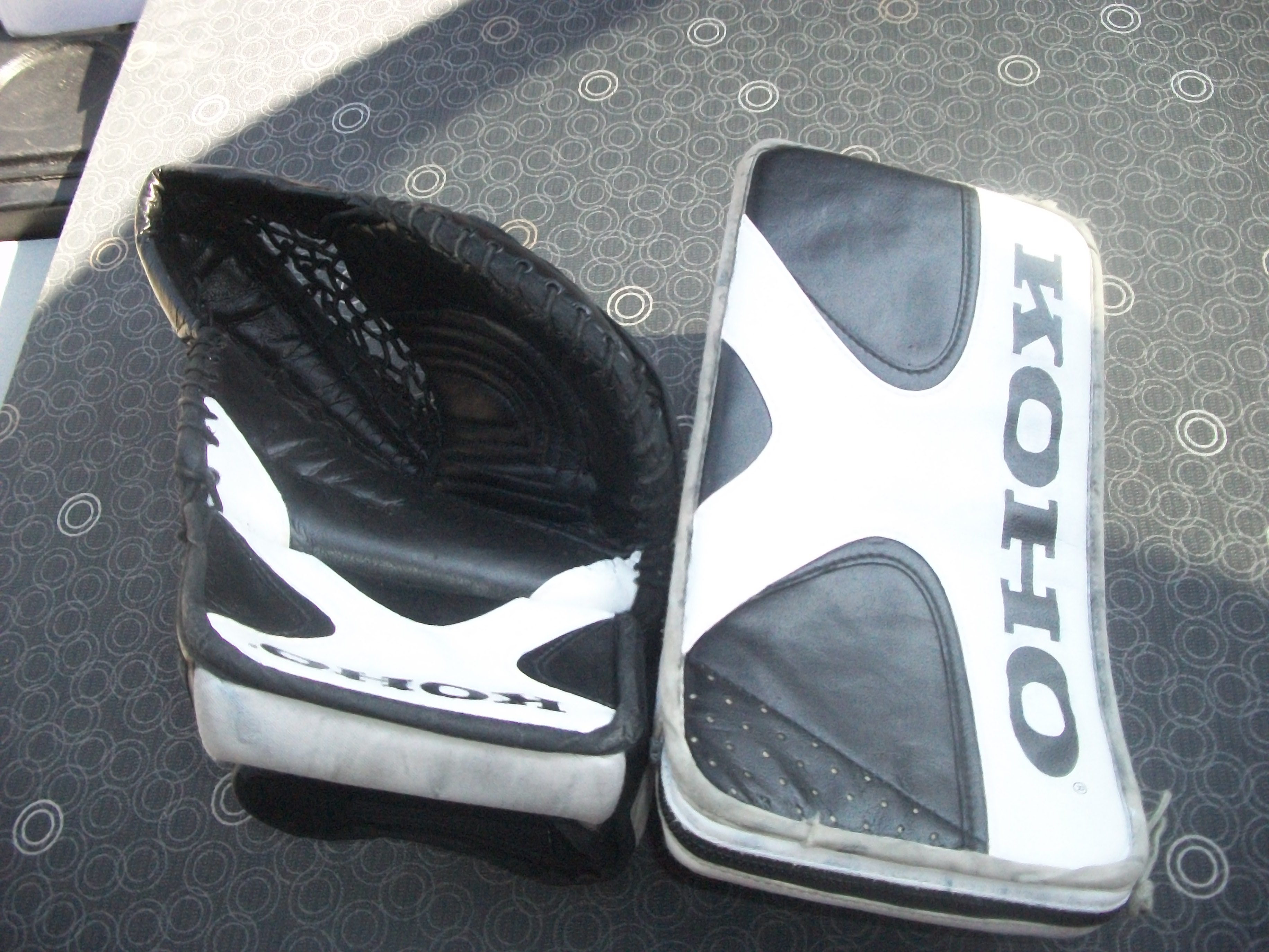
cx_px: 634
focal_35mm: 32
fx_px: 1173
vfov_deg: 44.2
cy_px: 476
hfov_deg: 56.8
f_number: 2.9
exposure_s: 1/640
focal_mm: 5.7
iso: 400
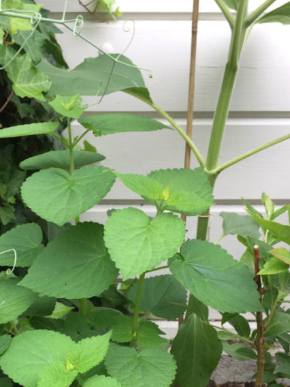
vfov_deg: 37.2
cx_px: 71
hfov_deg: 29.2
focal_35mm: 49
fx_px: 547
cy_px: 323
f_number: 2.2
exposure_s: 1/100
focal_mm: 4.15
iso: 32
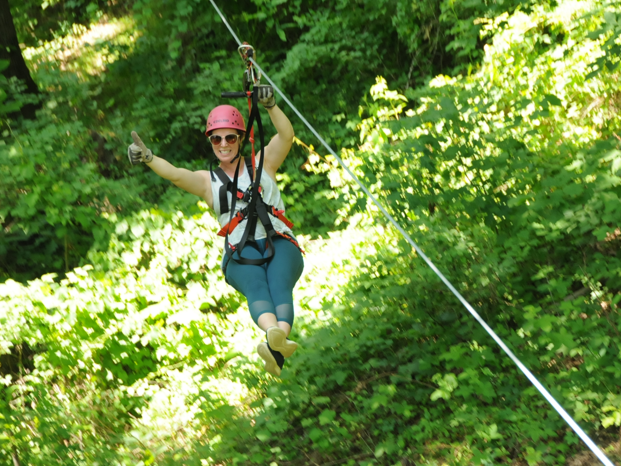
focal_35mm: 134
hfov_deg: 14.7
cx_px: 346
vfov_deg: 11.1
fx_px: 2404
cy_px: 233
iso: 800
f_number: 5.6
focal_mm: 82
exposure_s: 1/200
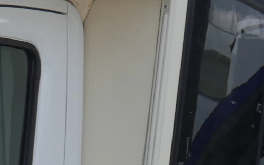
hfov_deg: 10.8
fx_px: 1288
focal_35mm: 179
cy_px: 234
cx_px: -248
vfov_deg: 7.2
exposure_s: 1/400
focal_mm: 14
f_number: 7.1
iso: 200
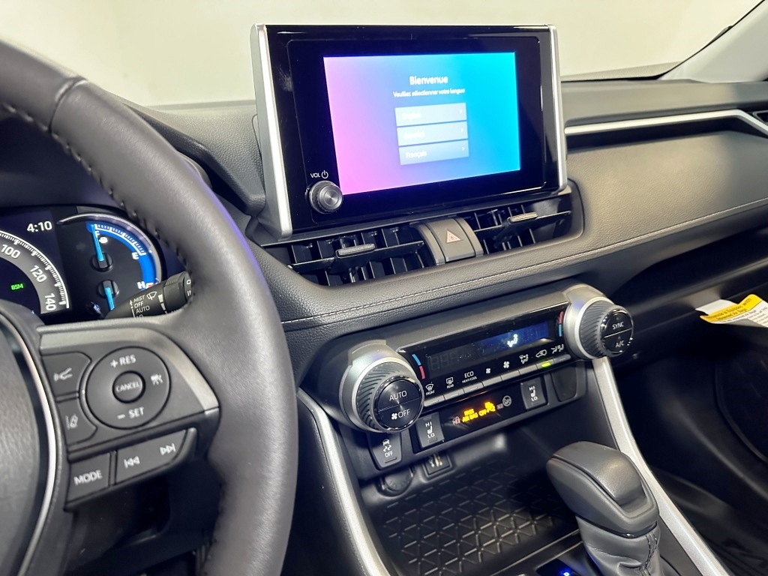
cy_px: 288
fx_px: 532
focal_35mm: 24
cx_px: 384
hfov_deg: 71.6
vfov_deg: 56.8
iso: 640
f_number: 1.78
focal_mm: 6.86
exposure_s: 1/40
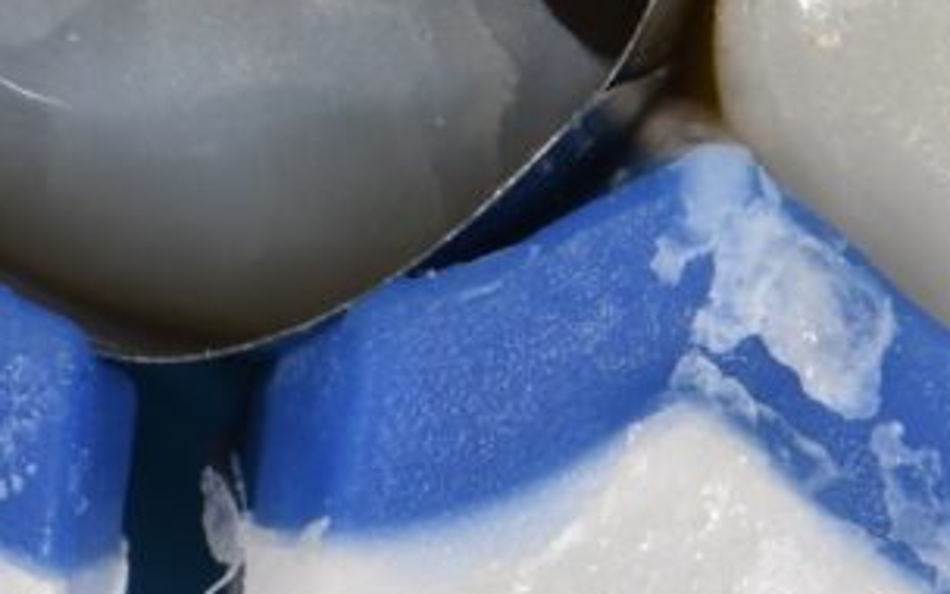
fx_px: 13929
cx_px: 247
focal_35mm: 538
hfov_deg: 3.9
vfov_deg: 2.4
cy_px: -419
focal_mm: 105
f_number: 32
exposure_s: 1/200
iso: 200
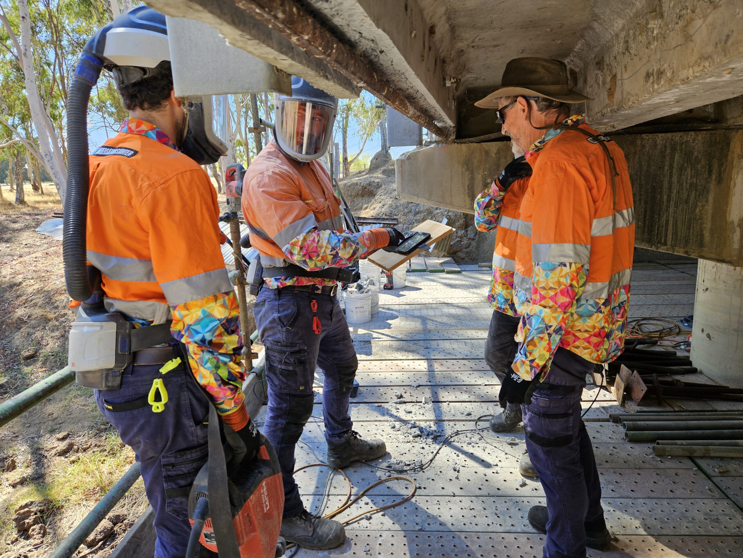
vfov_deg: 58.9
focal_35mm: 23
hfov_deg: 73.9
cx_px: 372
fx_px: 494
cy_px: 279
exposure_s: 1/211
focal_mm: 5.4
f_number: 1.8
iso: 25
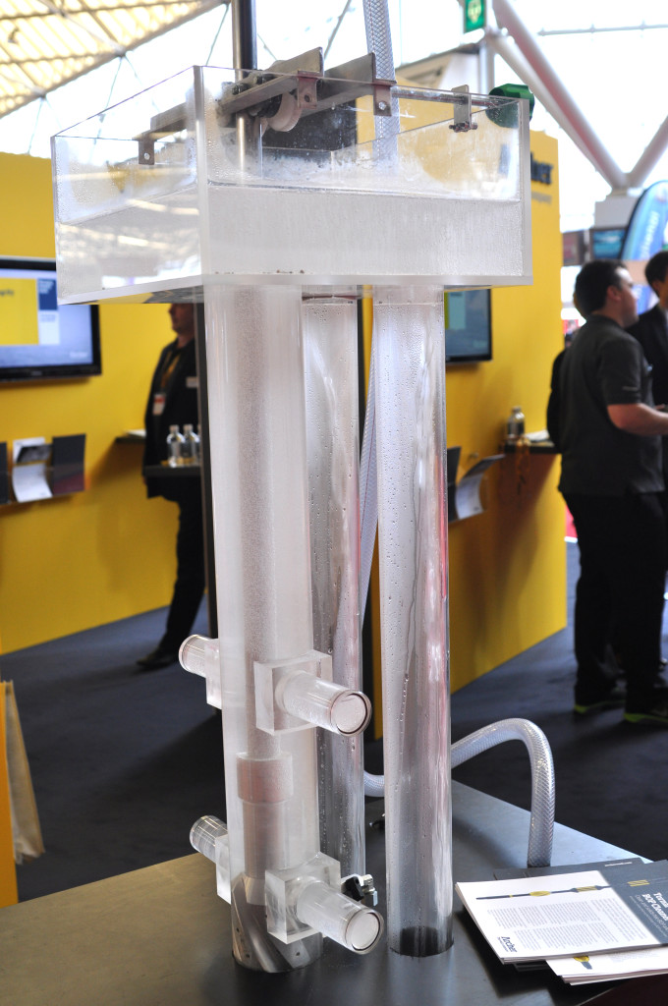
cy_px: 503
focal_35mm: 42
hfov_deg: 31.8
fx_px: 1172
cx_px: 334
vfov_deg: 46.5
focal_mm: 28
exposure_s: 1/60
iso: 400
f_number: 4
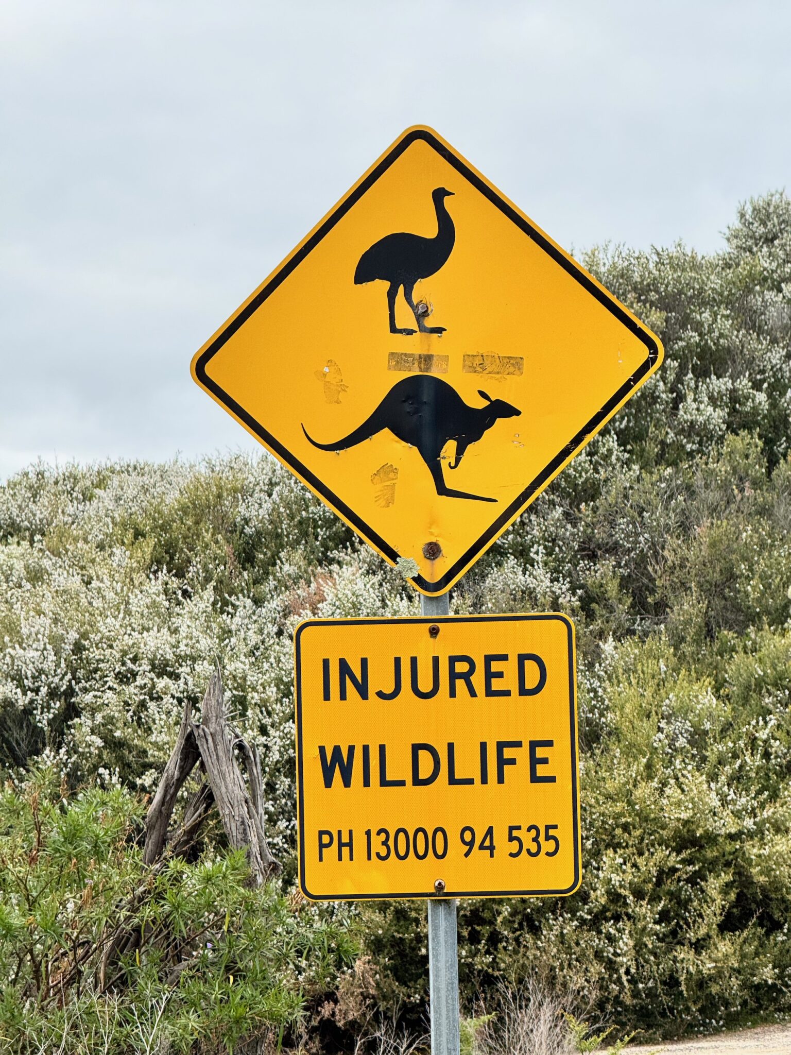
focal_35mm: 120
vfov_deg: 16.4
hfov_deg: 12.3
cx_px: 396
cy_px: 528
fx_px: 3656
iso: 50
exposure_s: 1/360
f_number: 2.8
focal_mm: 15.66
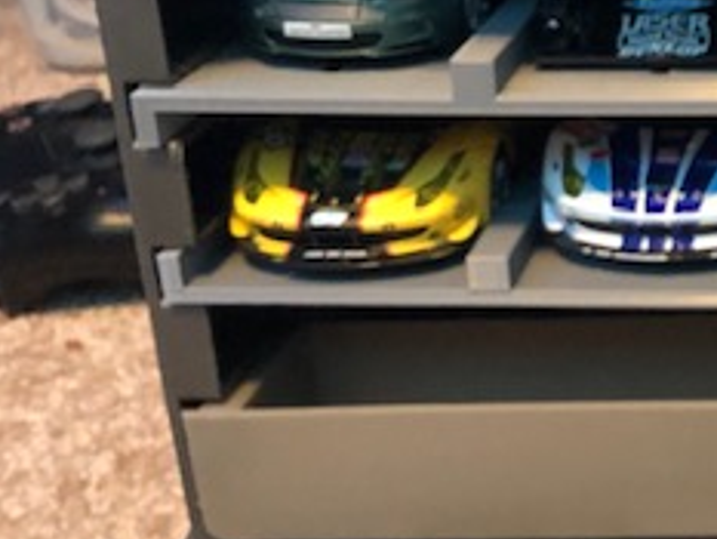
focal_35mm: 77
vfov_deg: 18.9
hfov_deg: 22.2
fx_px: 1596
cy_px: 86
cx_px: 979
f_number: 1.8
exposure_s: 1/4
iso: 250
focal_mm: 3.99
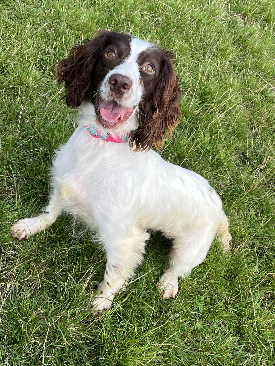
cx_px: 105
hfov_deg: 37.5
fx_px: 403
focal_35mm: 38
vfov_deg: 48.9
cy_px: 169
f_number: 1.6
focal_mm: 5.1
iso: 50
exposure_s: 1/1212
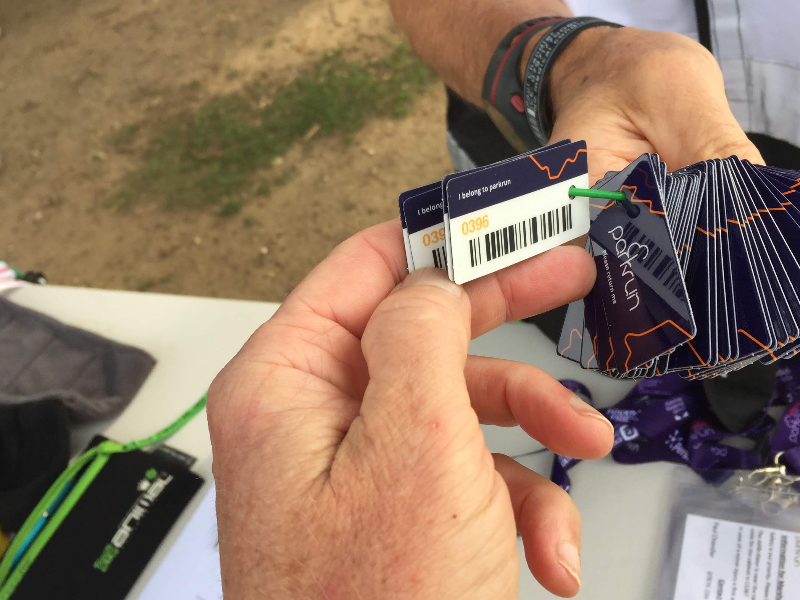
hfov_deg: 52.6
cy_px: 277
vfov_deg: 40.7
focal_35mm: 35
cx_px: 386
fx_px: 809
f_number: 2.2
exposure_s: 1/439
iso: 32
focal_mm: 4.15
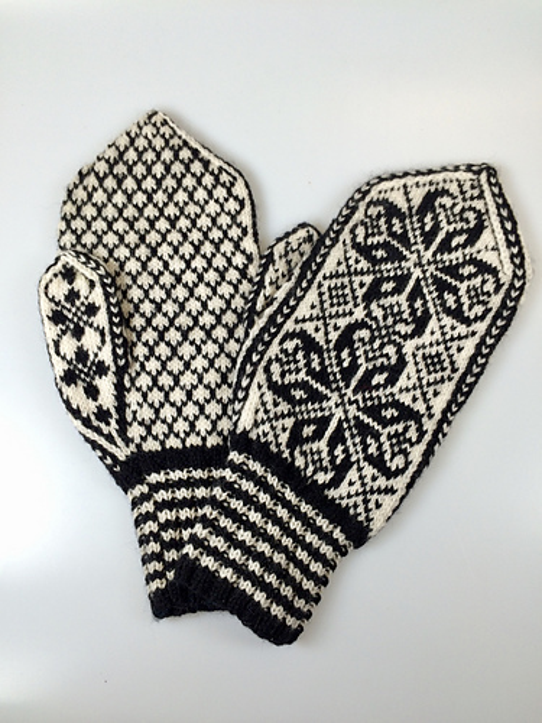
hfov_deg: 48.2
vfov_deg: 61.7
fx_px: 605
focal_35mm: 29
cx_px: 271
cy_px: 362
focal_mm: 4.15
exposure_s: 1/100
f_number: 2.2
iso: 40
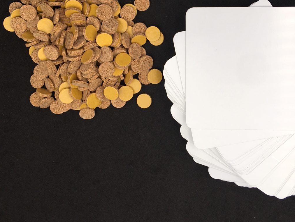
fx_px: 375
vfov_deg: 32.5
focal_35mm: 44
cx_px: 184
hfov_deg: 42.6
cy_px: 70
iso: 25
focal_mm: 4.15
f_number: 2.2
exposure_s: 1/109
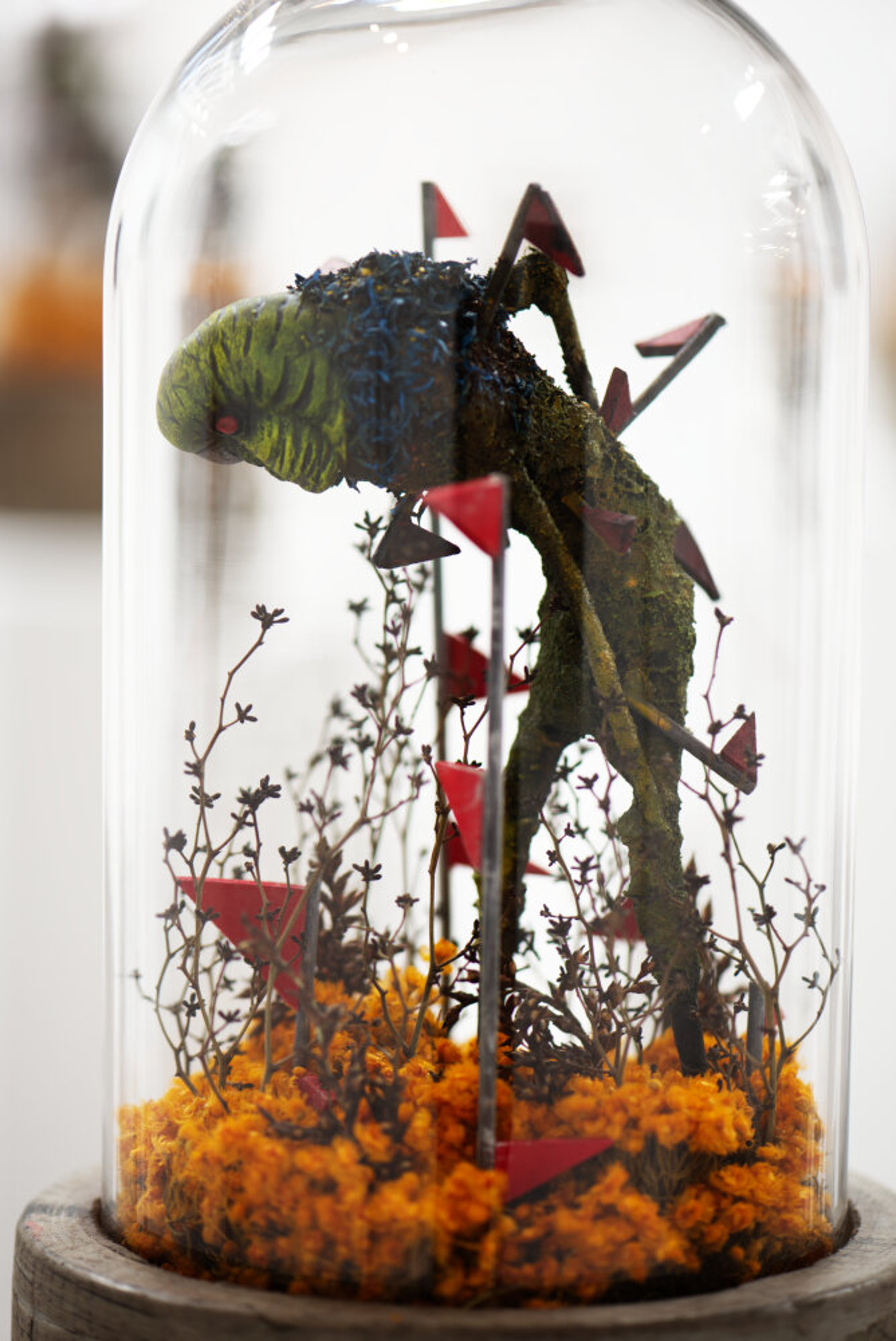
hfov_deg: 13.1
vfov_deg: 19.4
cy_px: 670
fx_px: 3914
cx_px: 448
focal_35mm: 105
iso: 100
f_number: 5
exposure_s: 1/25
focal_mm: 105
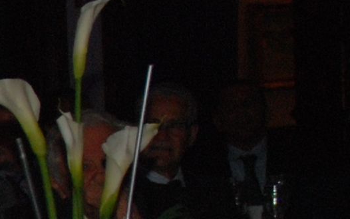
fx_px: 2366
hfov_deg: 7.1
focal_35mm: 248
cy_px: 475
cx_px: -842
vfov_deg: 5.2
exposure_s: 1/60
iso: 400
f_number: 5.6
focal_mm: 22
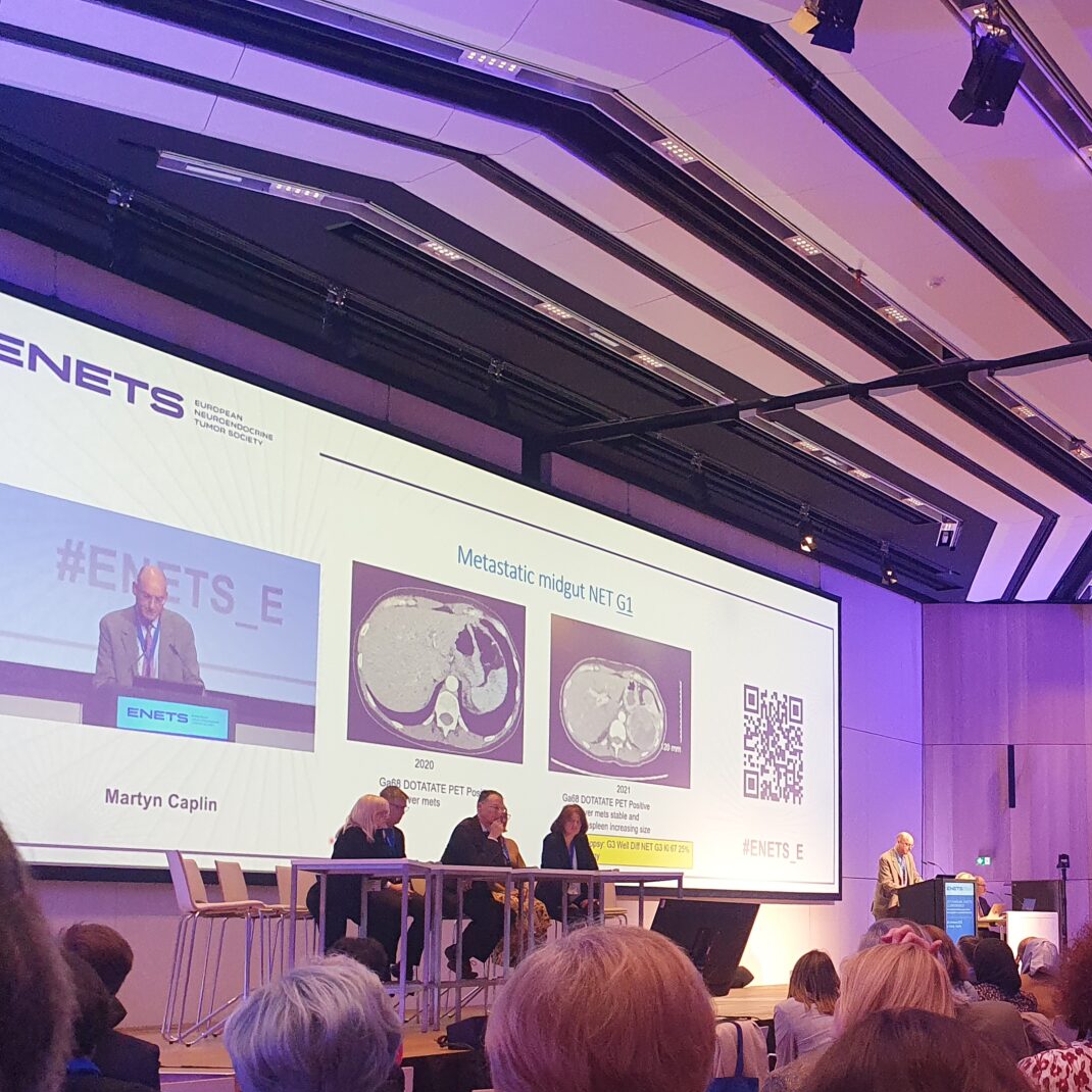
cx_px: 996
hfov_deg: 35.9
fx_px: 1570
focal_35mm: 44
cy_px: 735
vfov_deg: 37.9
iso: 250
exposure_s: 1/100
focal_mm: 4.32
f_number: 2.4
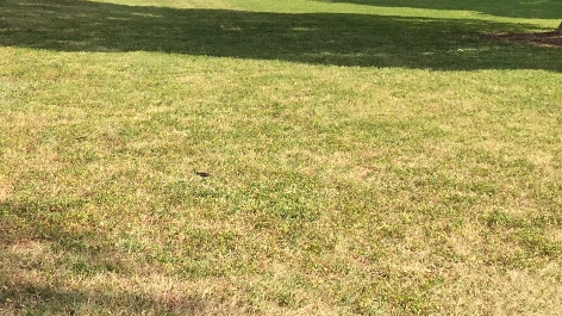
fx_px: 998
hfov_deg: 31.3
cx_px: 205
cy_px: -30
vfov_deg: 17.4
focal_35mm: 67
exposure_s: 1/989
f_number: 2.2
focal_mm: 4.15
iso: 32
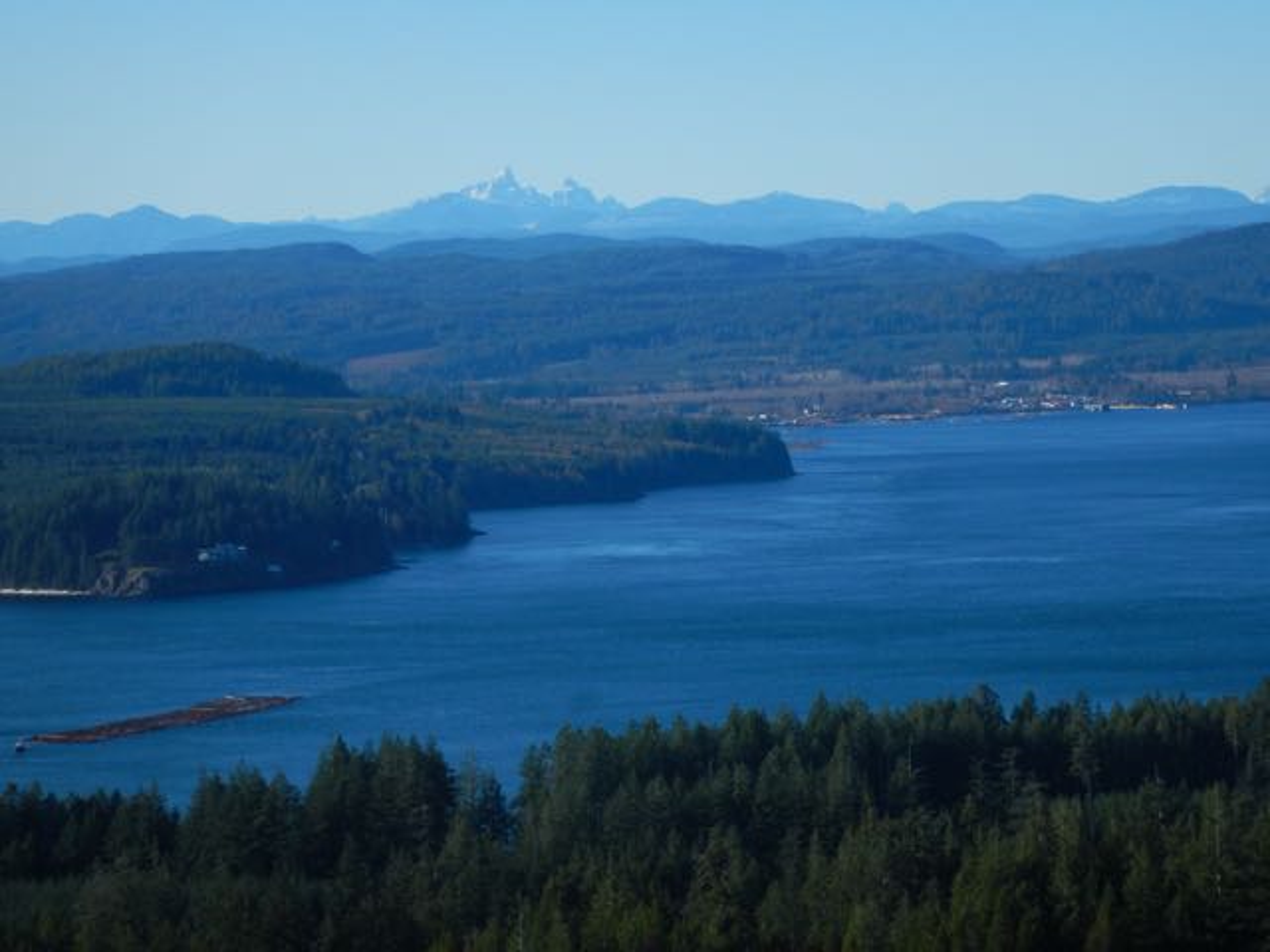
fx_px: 4403
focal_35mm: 120
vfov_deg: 12.3
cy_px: 476
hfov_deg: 16.4
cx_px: 635
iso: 200
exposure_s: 1/1000
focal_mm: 21.5
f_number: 4.9
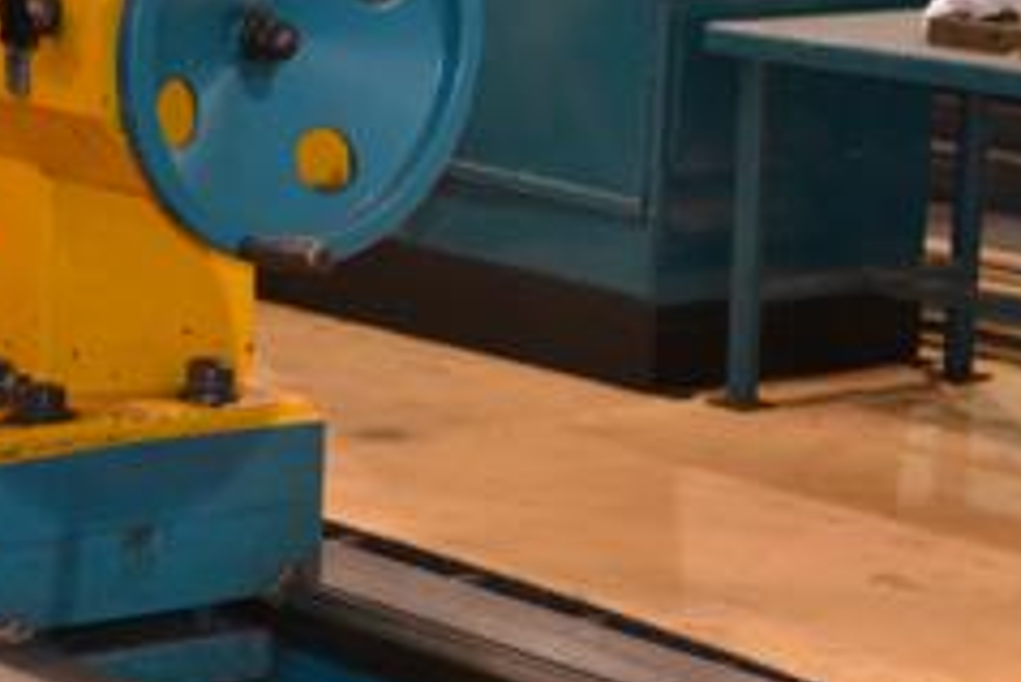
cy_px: 249
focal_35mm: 136
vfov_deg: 10.1
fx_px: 3859
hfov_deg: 14.3
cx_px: -399
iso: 640
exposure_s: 1/60
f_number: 4
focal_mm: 24
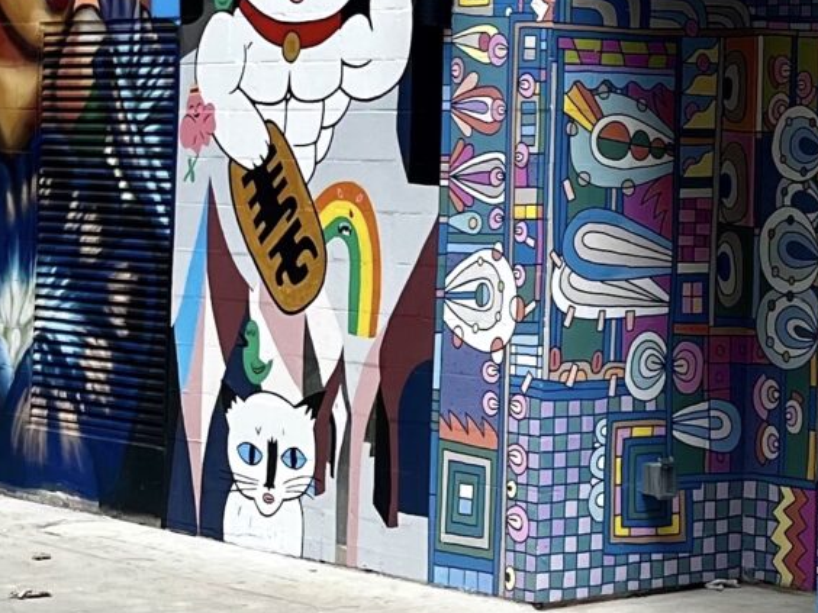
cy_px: 26
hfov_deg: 16.2
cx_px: 927
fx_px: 2788
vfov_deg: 12.4
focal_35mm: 118
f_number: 1.6
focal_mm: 5.1
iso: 64
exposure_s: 1/121
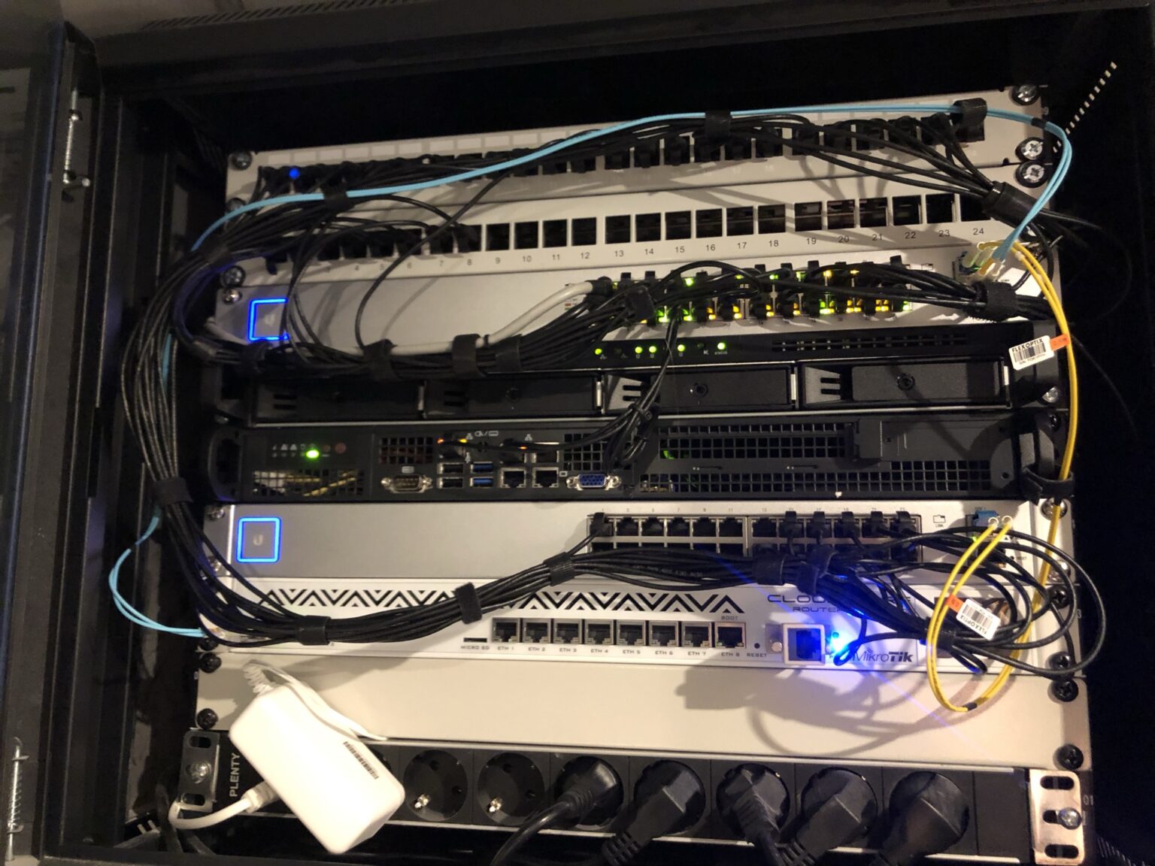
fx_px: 934
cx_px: 578
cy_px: 433
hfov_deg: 63.4
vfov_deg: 49.7
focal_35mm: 28
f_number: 1.8
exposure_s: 1/4
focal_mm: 3.99
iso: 160
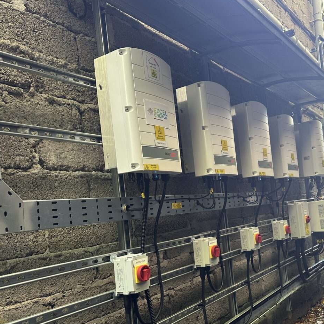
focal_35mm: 35
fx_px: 371
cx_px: 227
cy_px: 197
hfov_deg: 46.2
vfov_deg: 46.9
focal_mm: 6.86
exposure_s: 1/121
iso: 100
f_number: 1.78
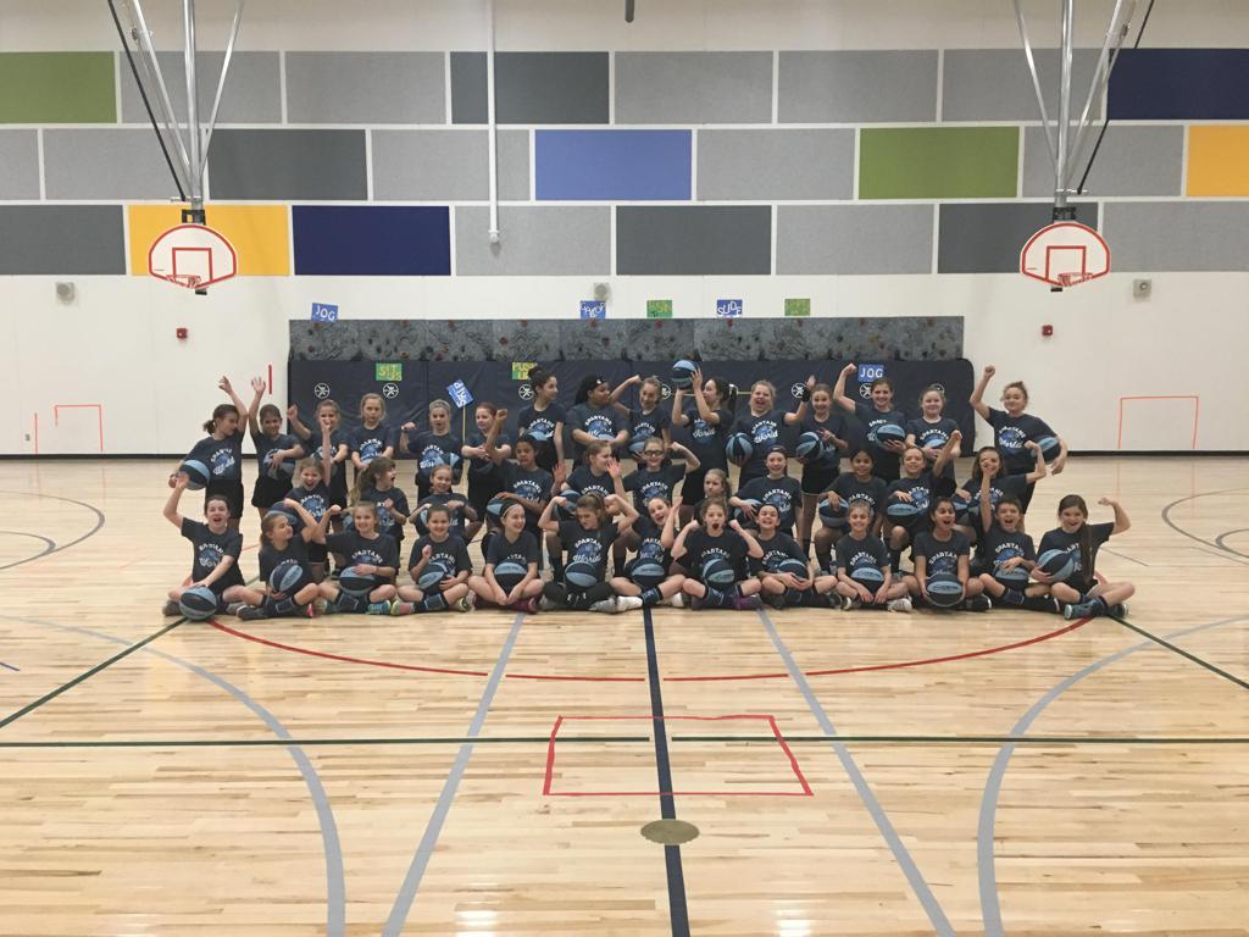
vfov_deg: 48.2
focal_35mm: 29
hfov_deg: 61.7
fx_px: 1046
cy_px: 468
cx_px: 624
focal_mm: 4.15
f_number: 2.2
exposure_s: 1/30
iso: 160
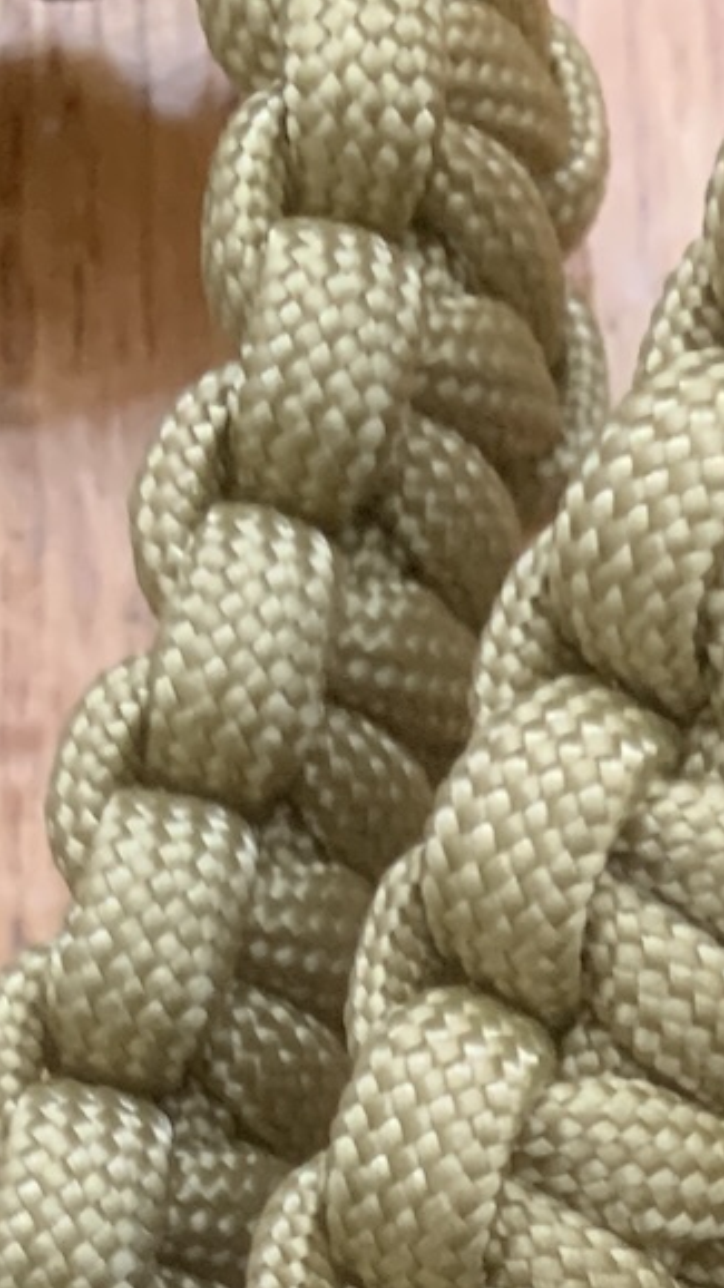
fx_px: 3346
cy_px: 2099
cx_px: 920
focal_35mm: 98
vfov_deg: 18.5
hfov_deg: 12.0
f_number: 1.8
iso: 400
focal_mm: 4.25
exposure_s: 1/37
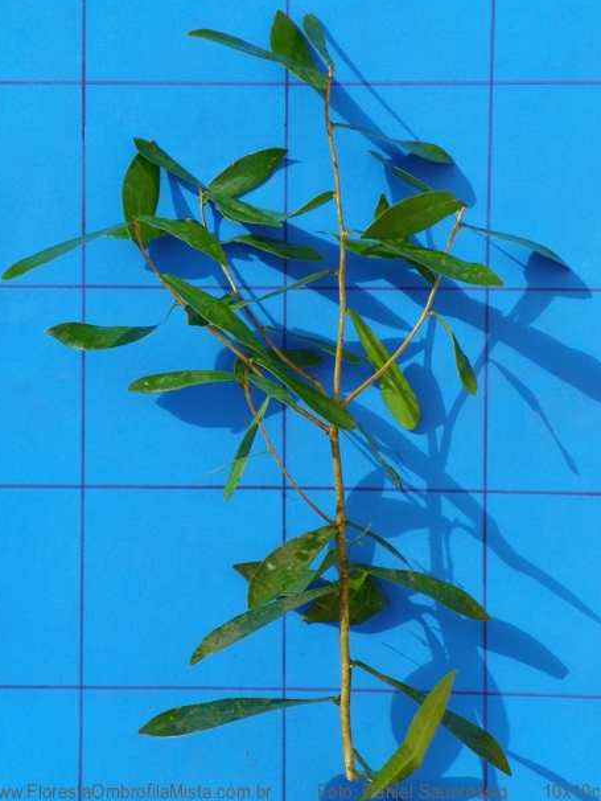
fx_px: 1272
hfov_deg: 26.6
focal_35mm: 55
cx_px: 300
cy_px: 364
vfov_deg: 34.9
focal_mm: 8.9
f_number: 4
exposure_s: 1/250
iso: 64
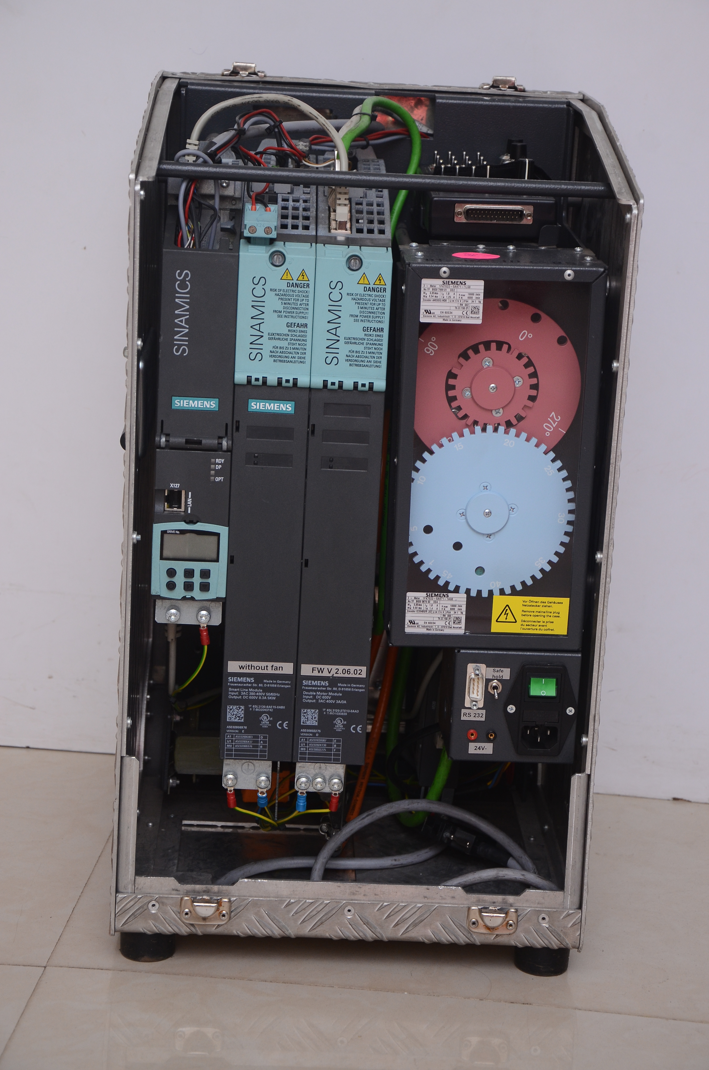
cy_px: 535
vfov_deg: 26.0
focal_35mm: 78
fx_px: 2315
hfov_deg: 17.4
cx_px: 354
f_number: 5.6
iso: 500
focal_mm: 52
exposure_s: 1/125
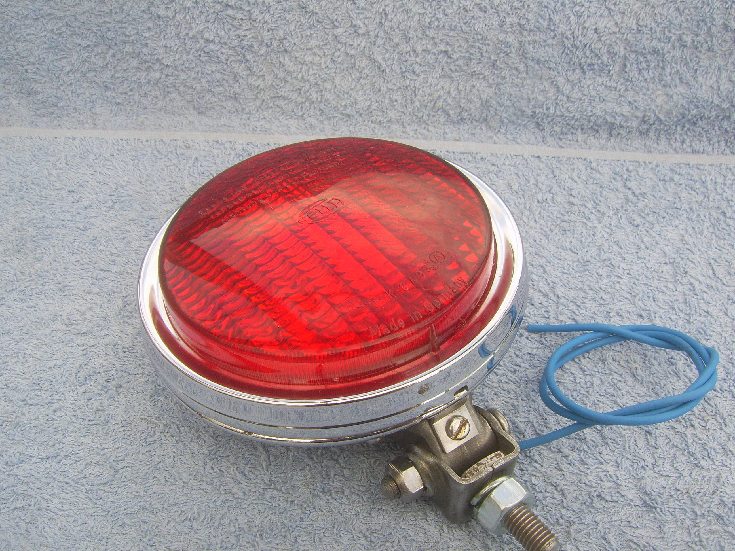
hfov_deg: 49.0
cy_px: 276
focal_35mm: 38
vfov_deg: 37.7
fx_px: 807
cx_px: 368
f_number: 6.4
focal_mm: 7.8
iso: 50
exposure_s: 1/100
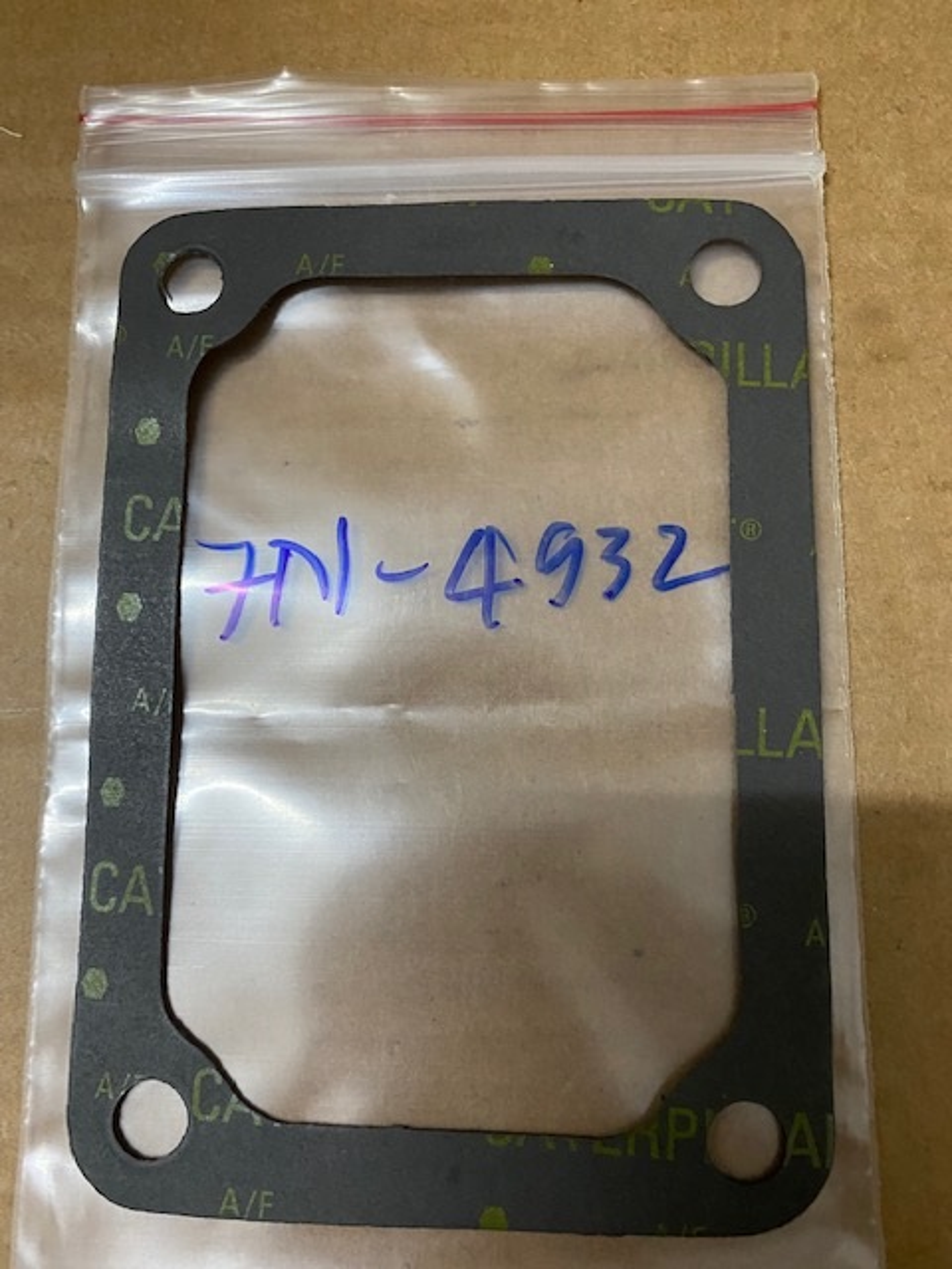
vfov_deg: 67.3
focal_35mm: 26
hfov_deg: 53.1
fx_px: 953
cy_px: 634
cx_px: 476
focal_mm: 4.25
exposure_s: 1/33
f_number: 1.8
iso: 400
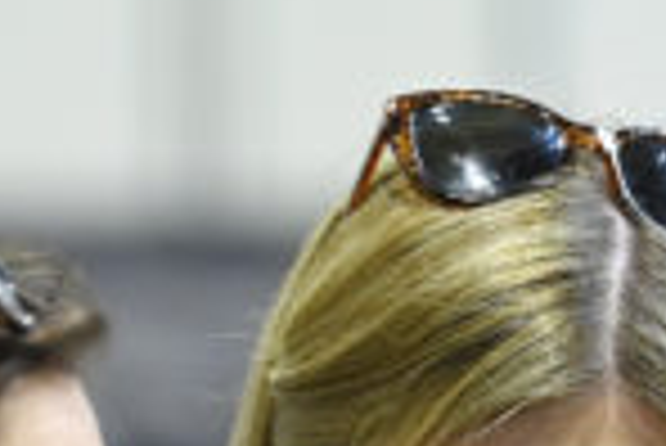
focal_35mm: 776
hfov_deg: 2.7
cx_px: 603
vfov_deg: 1.8
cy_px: 901
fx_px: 14370
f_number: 3.5
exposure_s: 1/80
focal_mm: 150
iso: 2000
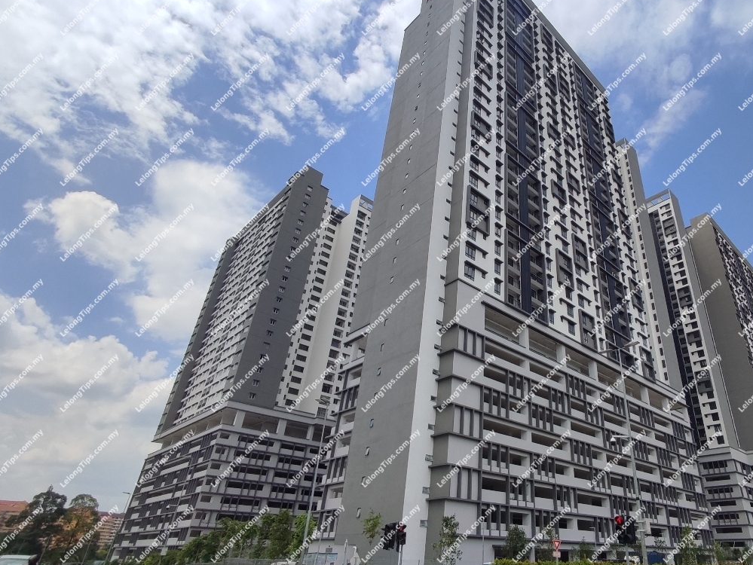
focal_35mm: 20
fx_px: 435
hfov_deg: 80.9
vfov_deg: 65.7
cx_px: 447
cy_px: 246
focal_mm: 1.65
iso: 50
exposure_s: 1/2456
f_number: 2.2
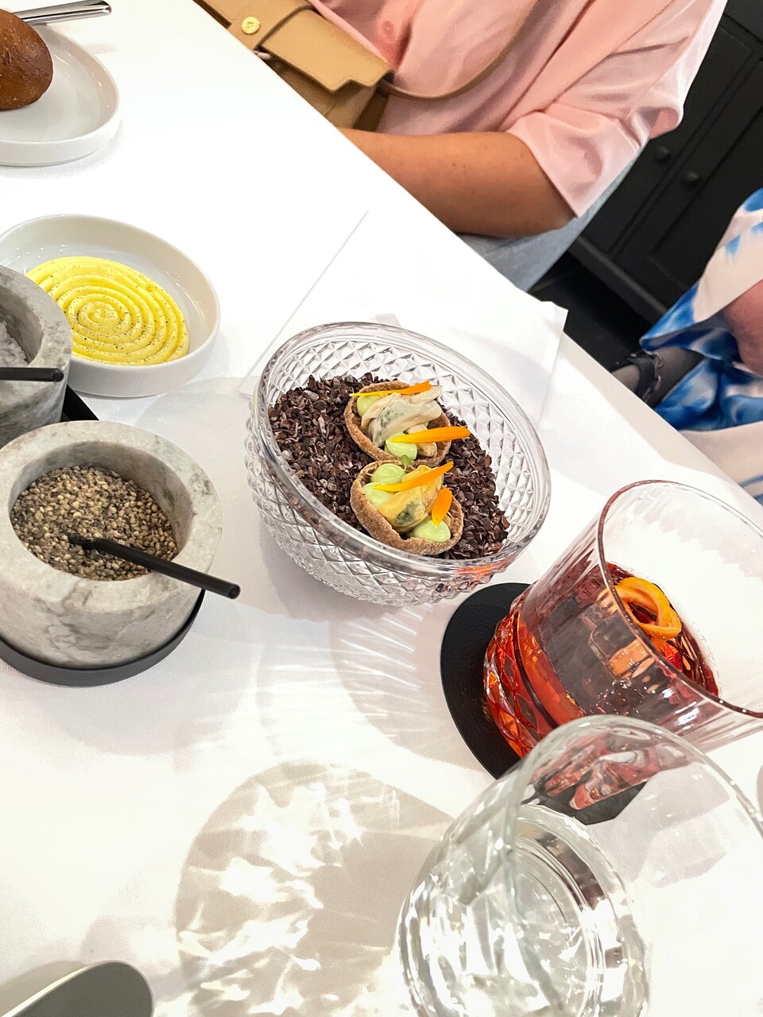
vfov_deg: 67.3
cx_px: 382
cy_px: 508
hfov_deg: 53.1
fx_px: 764
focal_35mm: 26
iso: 1000
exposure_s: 1/20
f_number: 1.6
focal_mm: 4.2
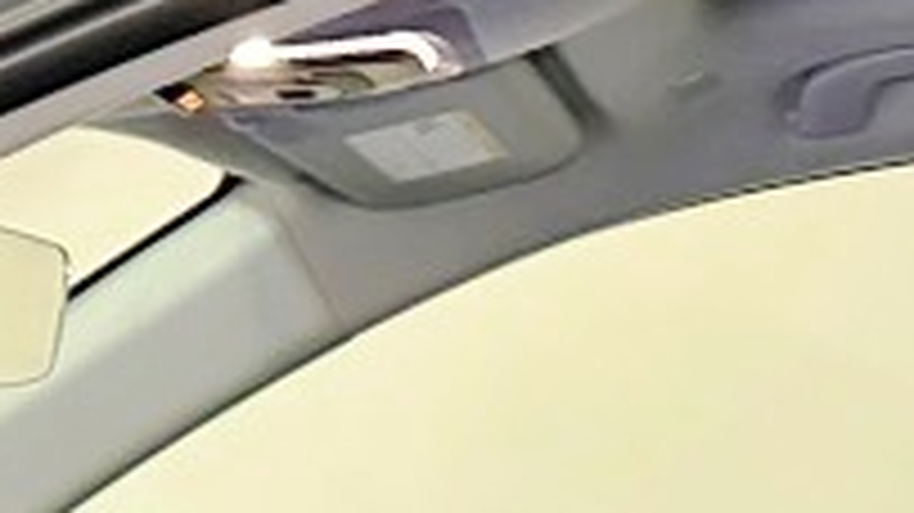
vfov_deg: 8.0
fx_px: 3198
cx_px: 414
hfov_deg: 16.3
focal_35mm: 132
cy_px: 1485
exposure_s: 1/60
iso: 800
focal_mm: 6.86
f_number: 1.78
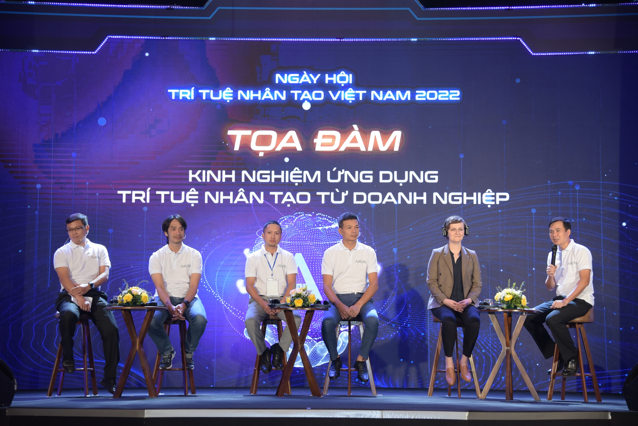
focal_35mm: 70
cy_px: 213
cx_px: 319
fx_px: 1241
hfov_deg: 28.8
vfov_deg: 19.5
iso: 2000
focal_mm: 70
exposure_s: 1/160
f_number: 4.5
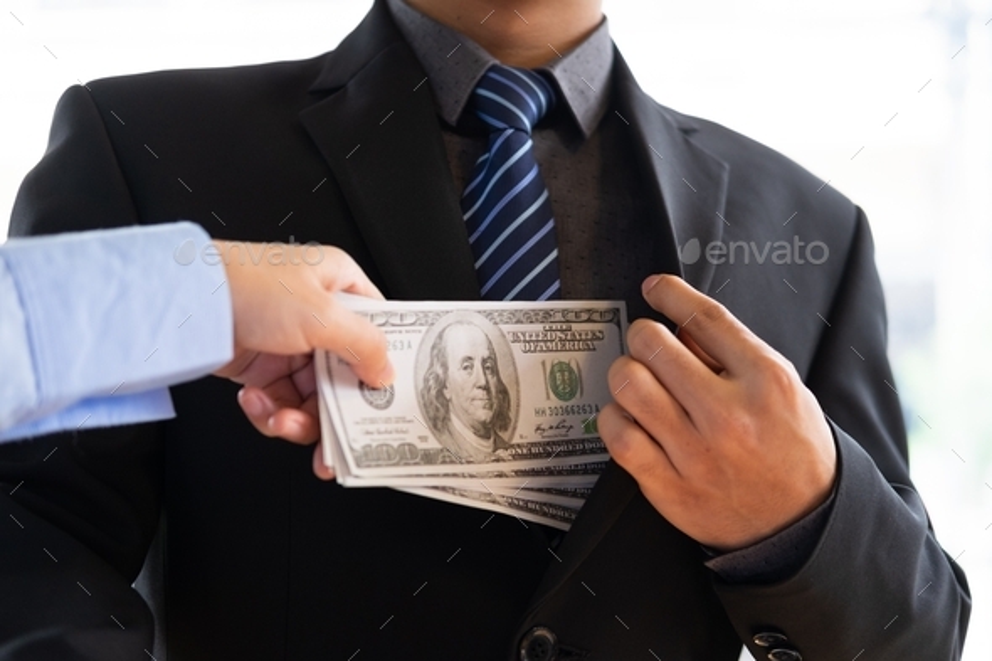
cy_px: 330
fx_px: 1460
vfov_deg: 25.5
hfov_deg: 37.5
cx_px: 496
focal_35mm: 53
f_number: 2
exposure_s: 1/180
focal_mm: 35
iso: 320
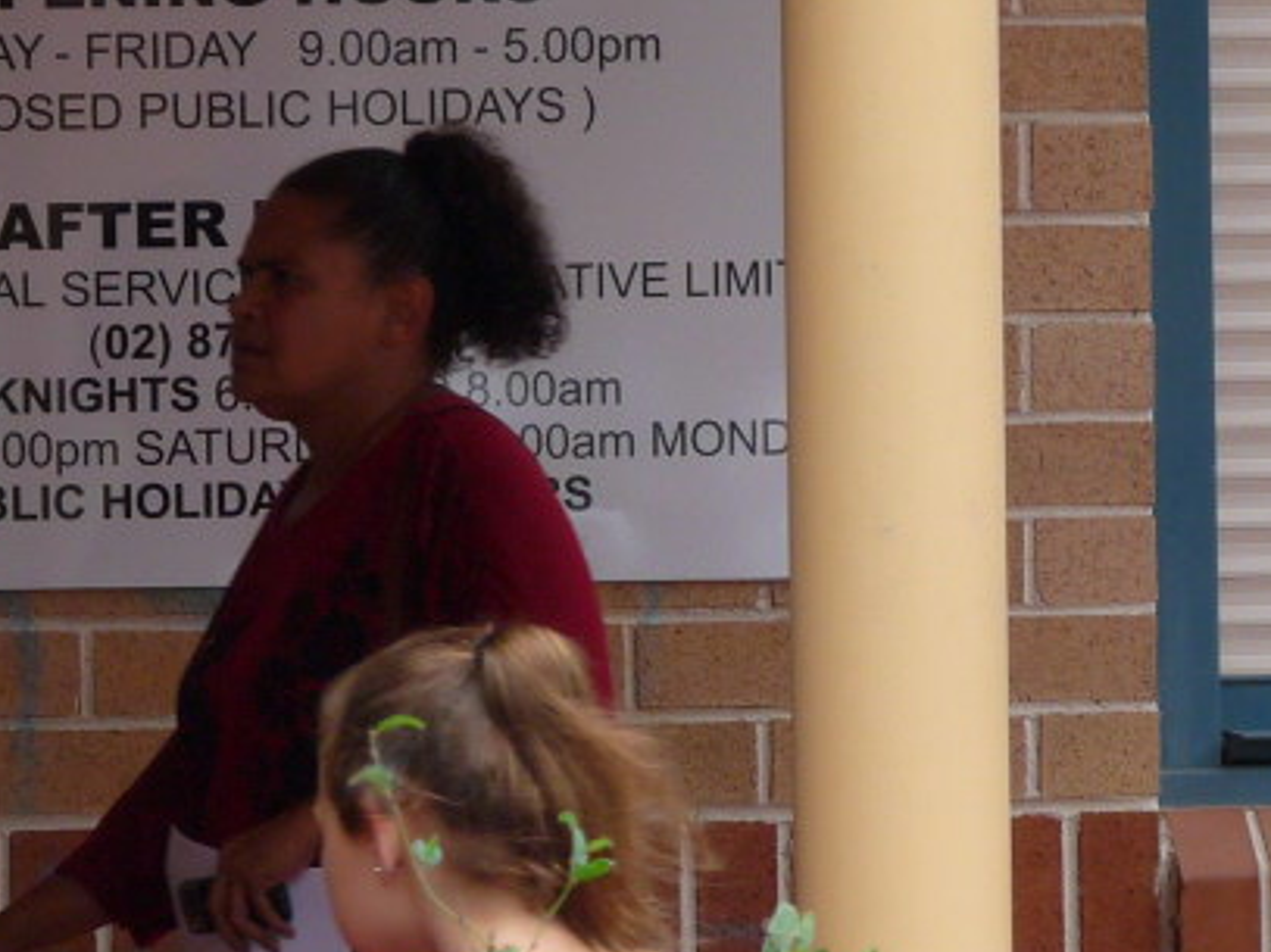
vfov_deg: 2.9
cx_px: 359
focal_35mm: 505
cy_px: 440
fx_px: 18537
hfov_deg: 3.9
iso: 160
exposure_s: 1/400
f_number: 4.5
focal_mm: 32
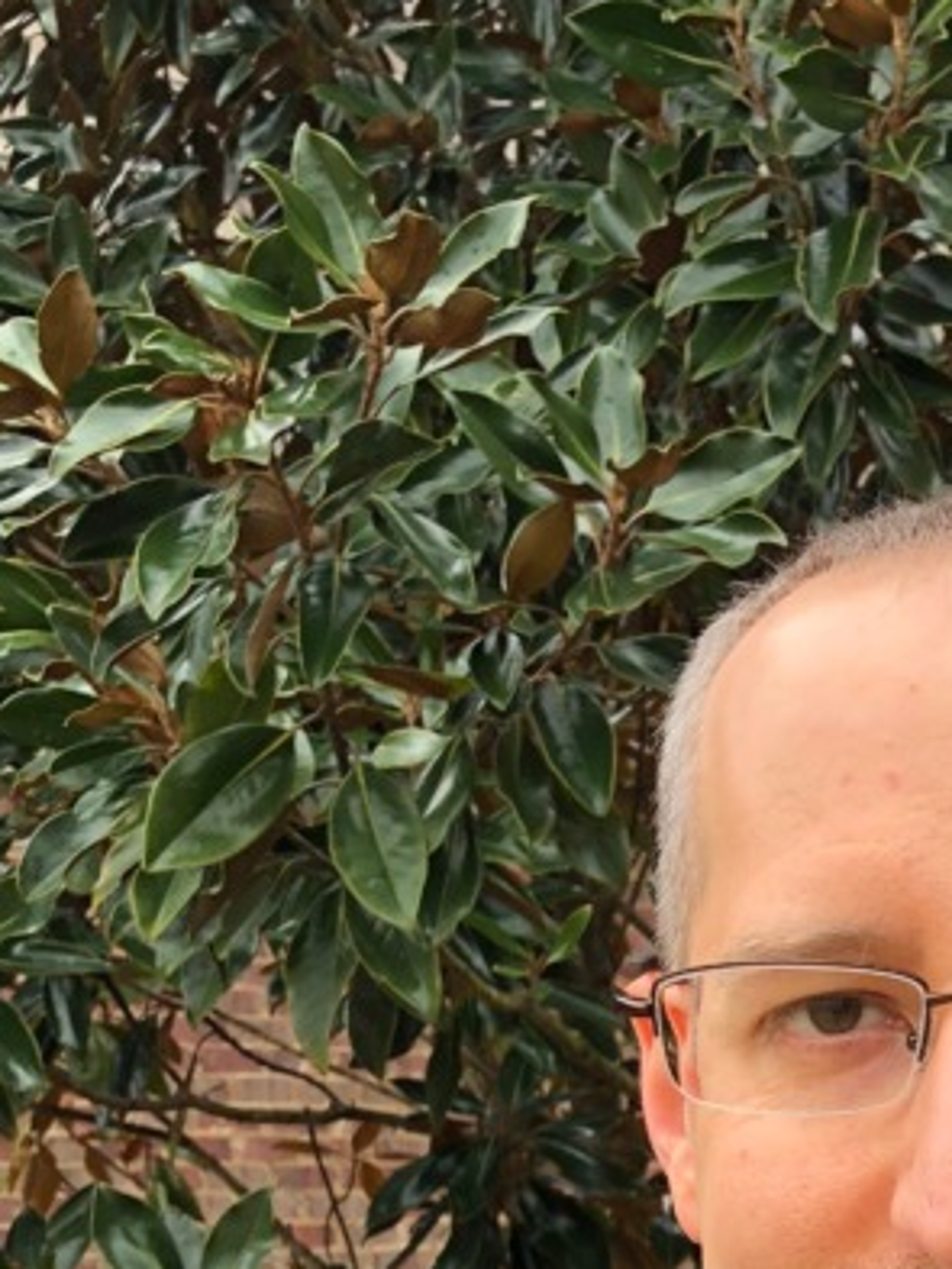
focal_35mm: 76
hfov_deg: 18.3
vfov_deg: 23.1
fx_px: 2785
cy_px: 1606
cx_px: 1168
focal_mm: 3.99
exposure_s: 1/172
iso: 20
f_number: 1.8
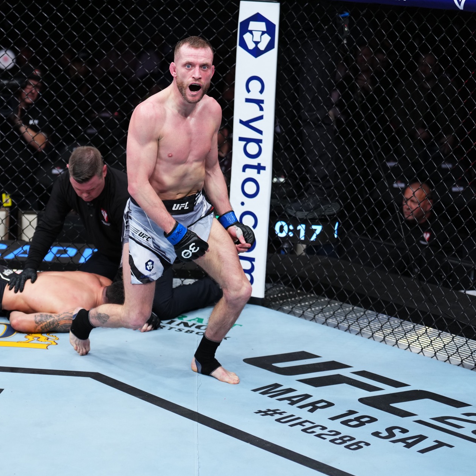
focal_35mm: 90
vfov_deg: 19.3
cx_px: 127
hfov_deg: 19.2
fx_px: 1400
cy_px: 239
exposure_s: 1/1600
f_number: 2.8
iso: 1250
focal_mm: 70
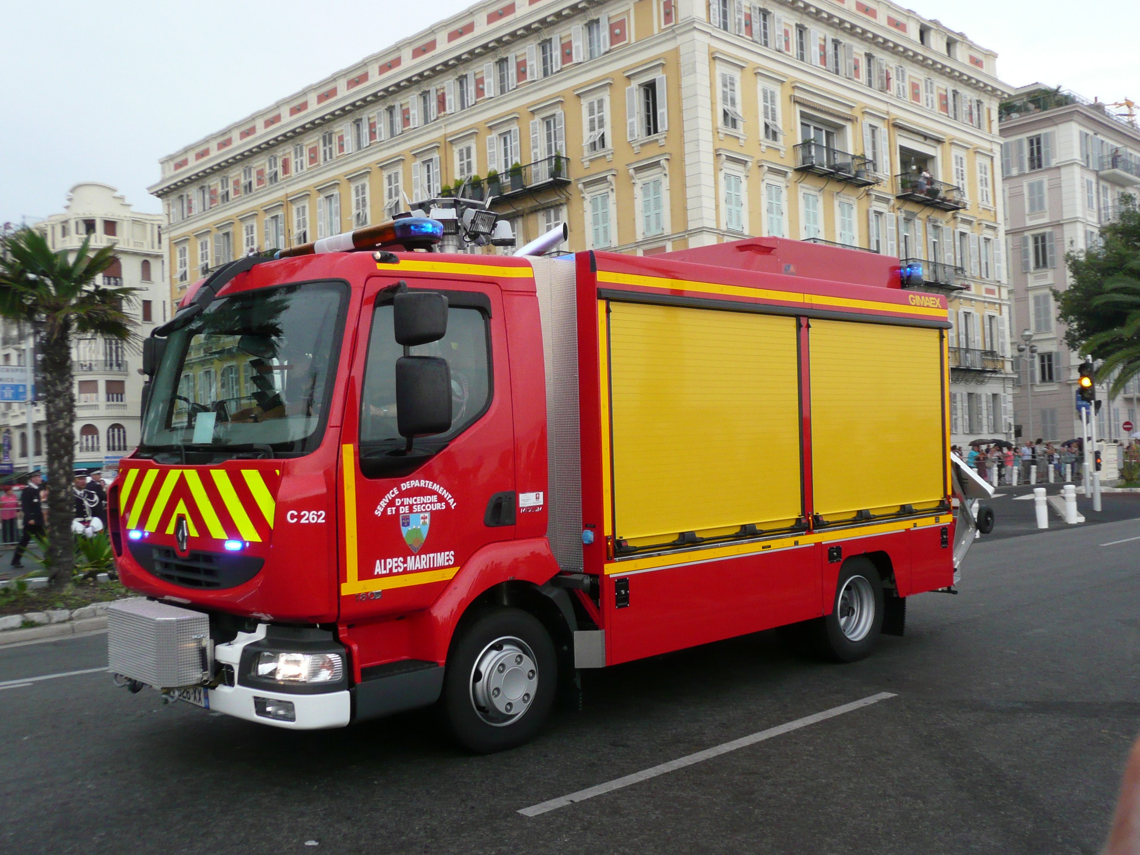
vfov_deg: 41.8
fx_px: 1120
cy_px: 428
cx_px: 570
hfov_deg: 54.0
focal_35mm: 34
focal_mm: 5.5
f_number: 3.6
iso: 200
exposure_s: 1/125
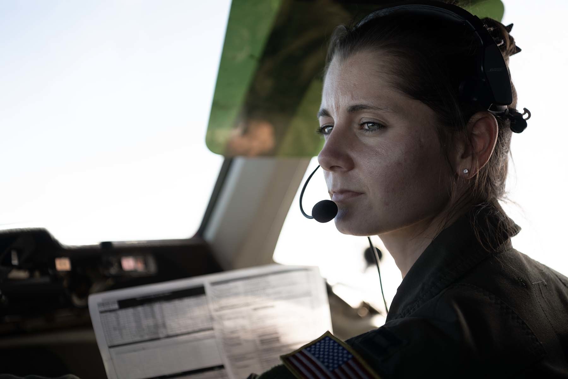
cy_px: 190
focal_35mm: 70
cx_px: 284
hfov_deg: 28.8
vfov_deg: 19.5
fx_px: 1104
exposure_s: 1/160
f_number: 3.2
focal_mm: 70
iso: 80
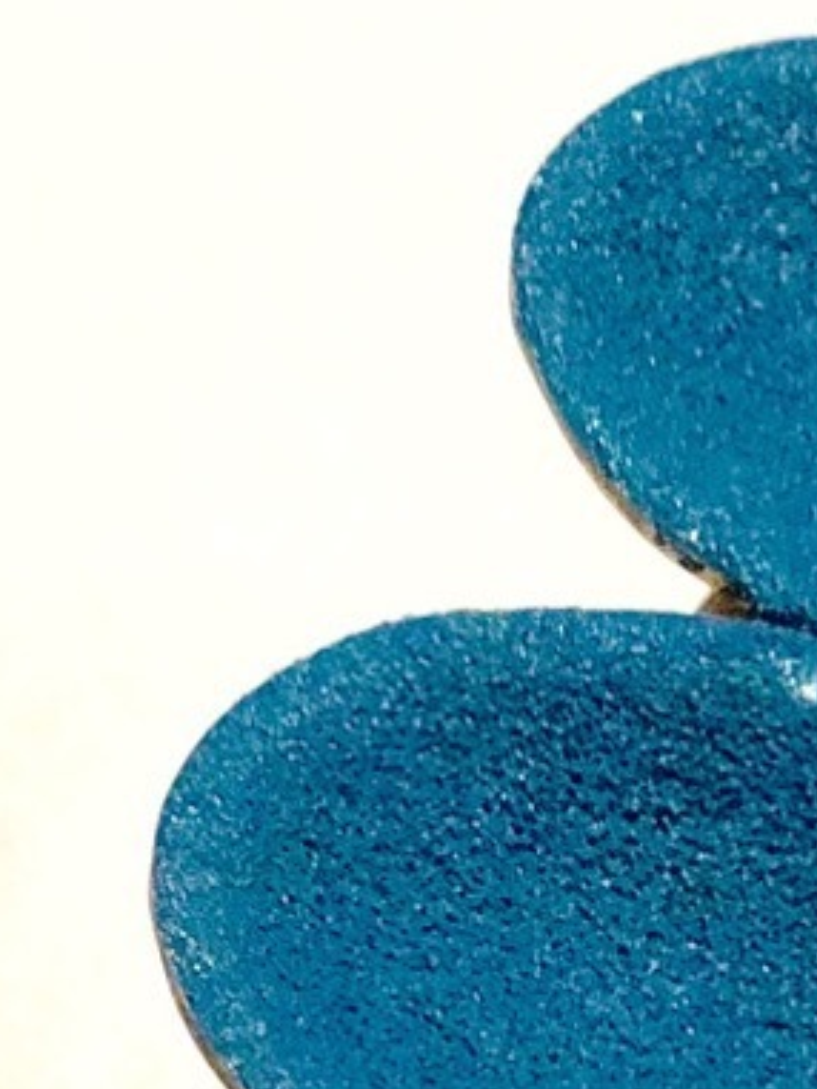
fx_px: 8586
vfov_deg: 7.1
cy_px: 1961
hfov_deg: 5.4
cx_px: 940
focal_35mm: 273
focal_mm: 6
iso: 100
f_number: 2.4
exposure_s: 1/30
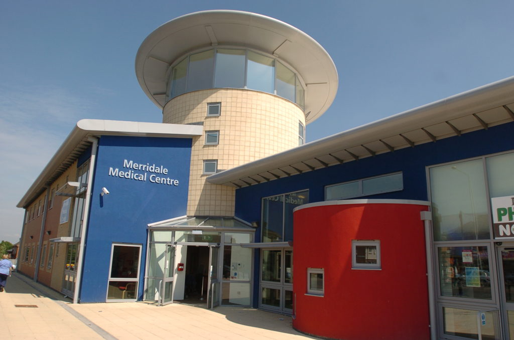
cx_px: 257
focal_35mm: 26
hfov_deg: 70.6
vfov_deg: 50.2
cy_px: 170
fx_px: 363
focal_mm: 17
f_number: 4
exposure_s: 1/1600
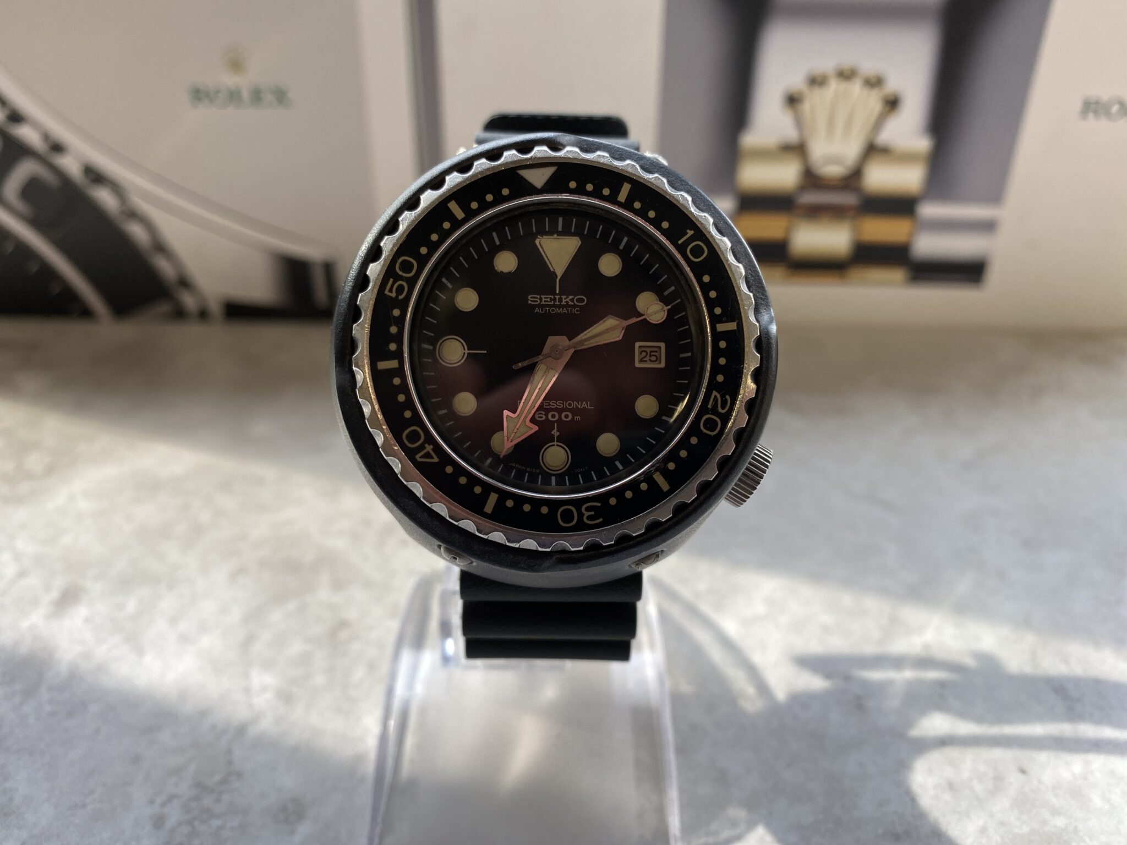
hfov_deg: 67.3
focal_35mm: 26
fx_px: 846
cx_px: 564
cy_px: 422
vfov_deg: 53.1
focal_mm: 4.25
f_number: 1.8
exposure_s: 1/100
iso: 40
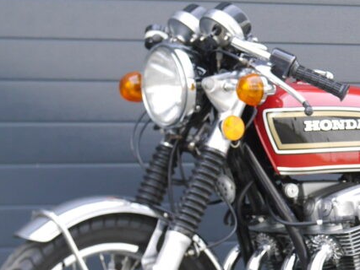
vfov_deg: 5.0
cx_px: 363
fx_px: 3101
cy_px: 250
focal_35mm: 298
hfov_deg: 6.6
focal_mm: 62
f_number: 5
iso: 500
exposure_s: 1/125
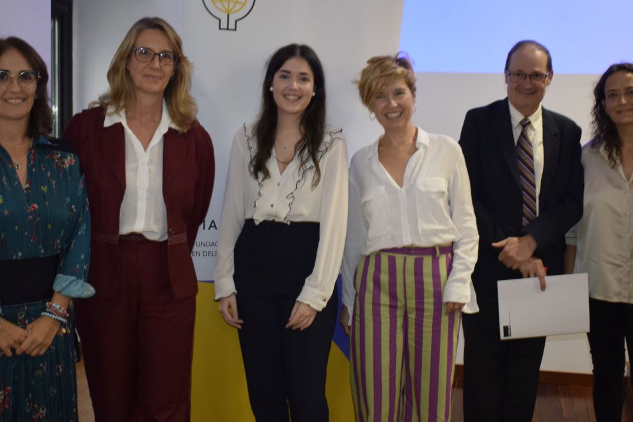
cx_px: 311
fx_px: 844
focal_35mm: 48
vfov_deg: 28.1
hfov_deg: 41.1
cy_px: 185
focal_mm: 22
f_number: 3.8
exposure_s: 1/60
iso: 800
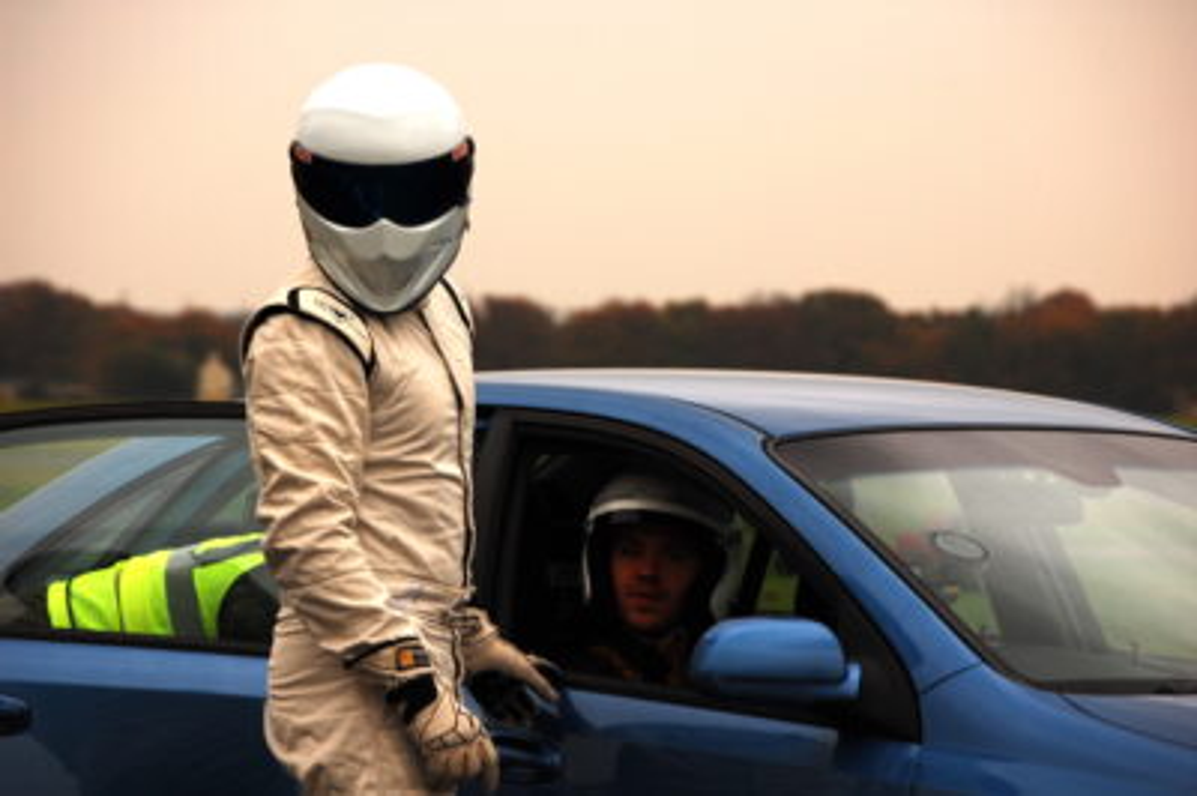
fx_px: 6229
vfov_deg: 7.3
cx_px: 598
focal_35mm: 188
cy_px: 398
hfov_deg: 11.0
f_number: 6.3
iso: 200
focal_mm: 125
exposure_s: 1/100
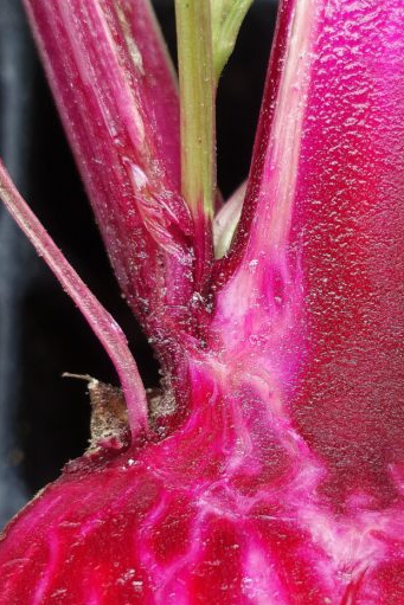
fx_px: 791
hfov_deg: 28.0
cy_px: 566
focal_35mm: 47
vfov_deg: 38.4
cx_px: 334
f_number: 2.8
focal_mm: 8.8
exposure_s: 1/30
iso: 125
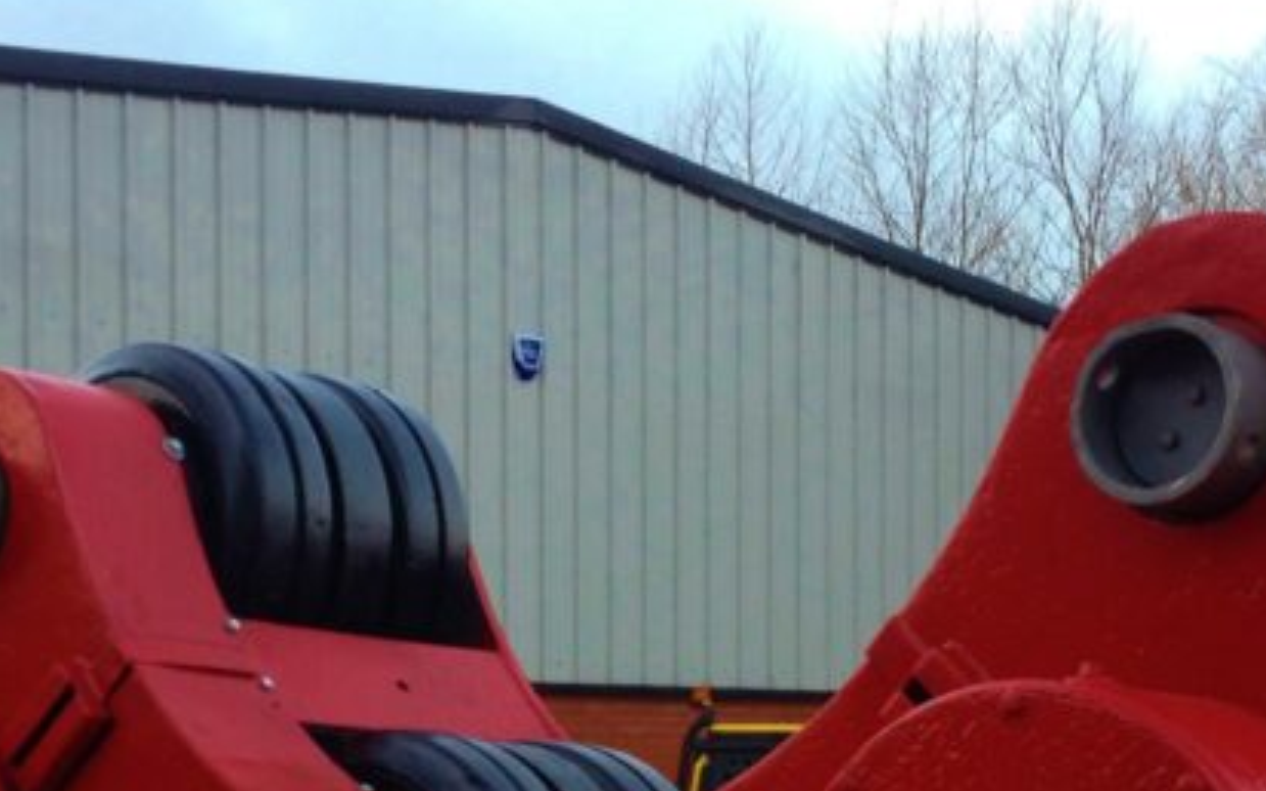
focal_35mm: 92
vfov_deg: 14.0
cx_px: 628
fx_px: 3174
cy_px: 742
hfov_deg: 22.6
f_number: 2.4
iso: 50
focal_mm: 4.28
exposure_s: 1/30
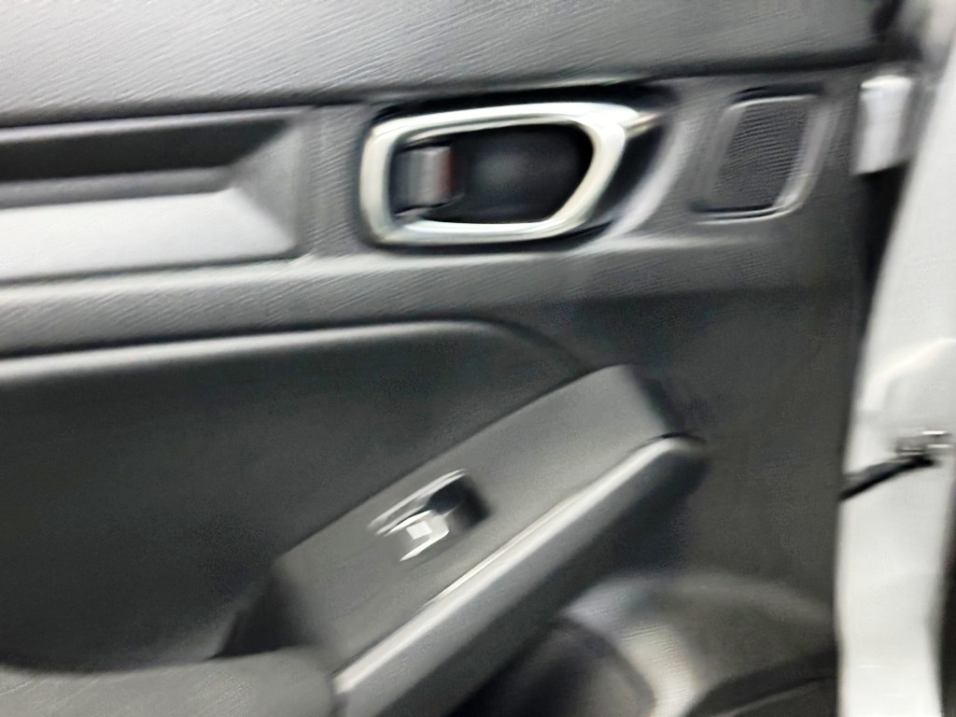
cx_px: 478
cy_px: 358
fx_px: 1326
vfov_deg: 30.3
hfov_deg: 39.7
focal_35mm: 48
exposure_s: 1/30
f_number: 1.78
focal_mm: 6.86
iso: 640
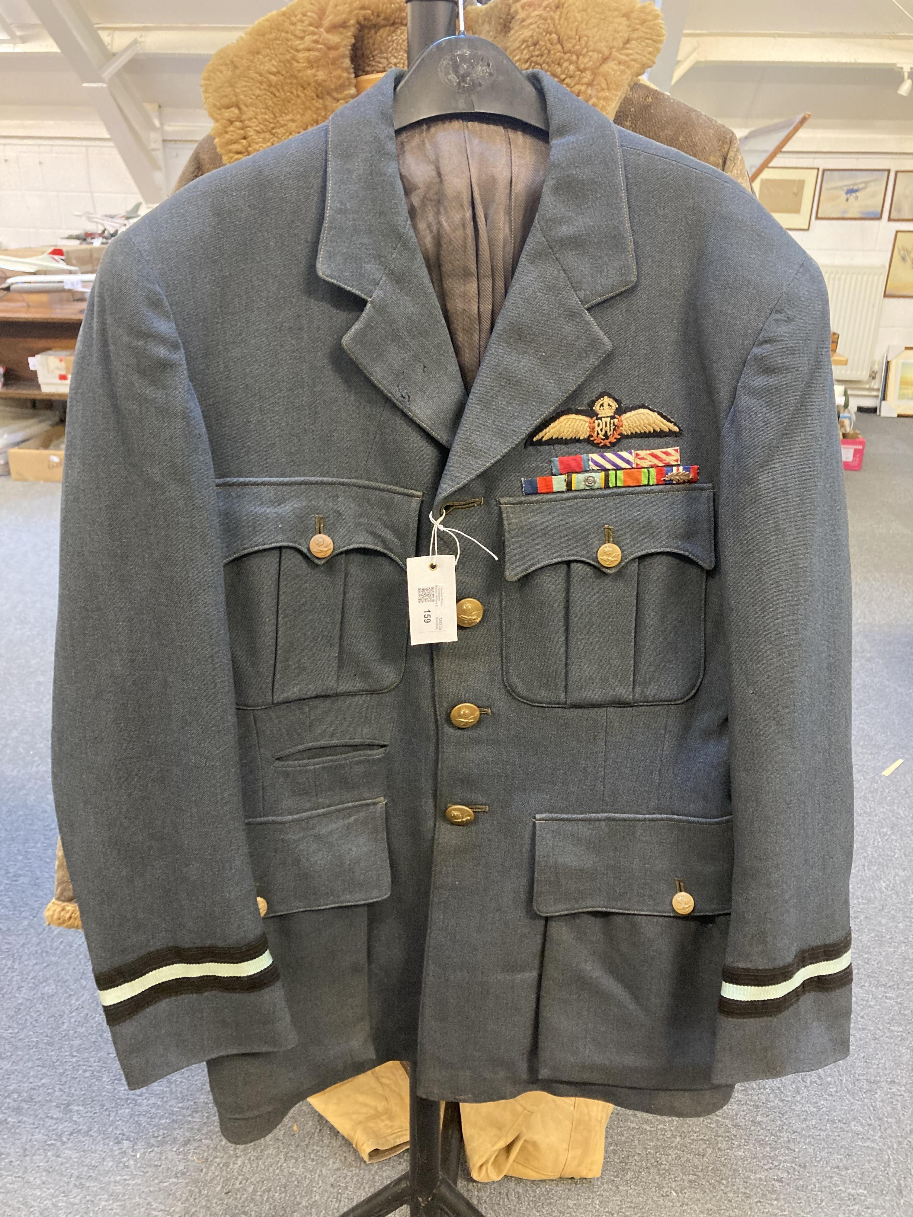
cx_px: 456
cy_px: 608
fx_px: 985
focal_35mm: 28
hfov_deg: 49.7
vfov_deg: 63.4
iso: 320
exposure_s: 1/33
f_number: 1.8
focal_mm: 3.99
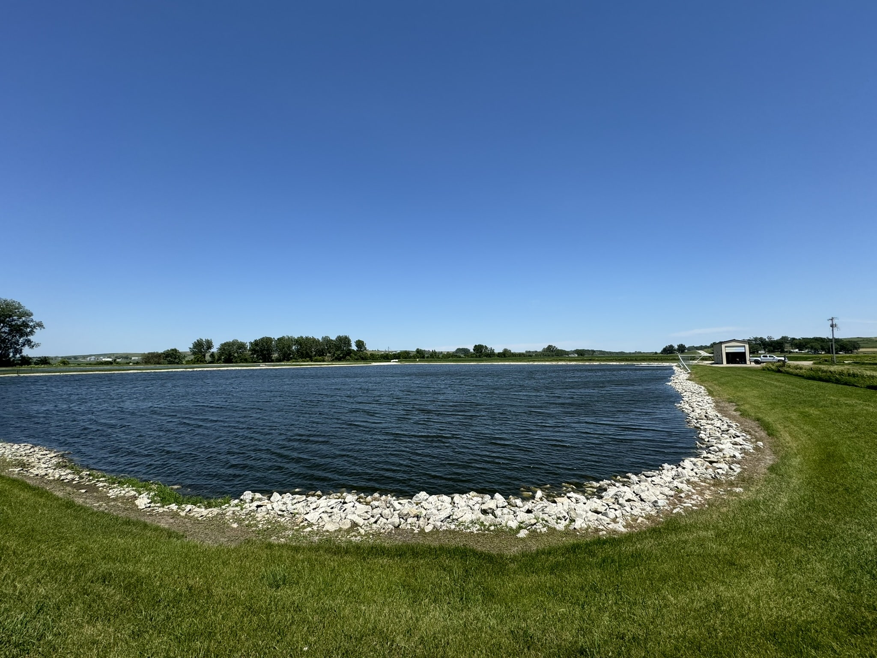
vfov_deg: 85.7
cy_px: 329
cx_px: 438
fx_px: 355
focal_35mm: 14
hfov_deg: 102.1
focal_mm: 2.22
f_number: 2.2
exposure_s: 1/2584
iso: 50
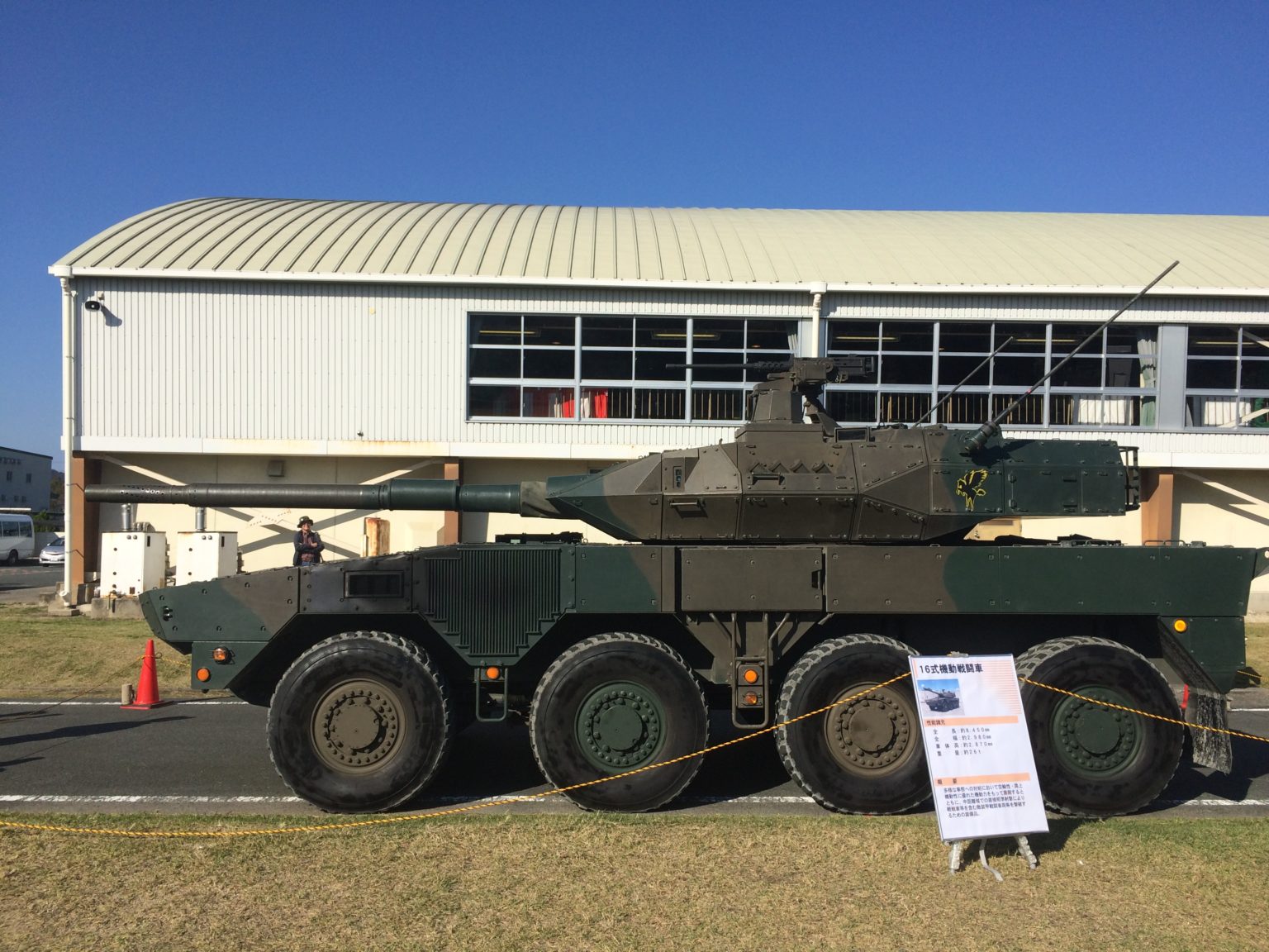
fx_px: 1063
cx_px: 634
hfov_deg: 61.7
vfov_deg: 48.2
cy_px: 476
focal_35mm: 29
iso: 32
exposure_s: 1/2564
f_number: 2.2
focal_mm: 4.15
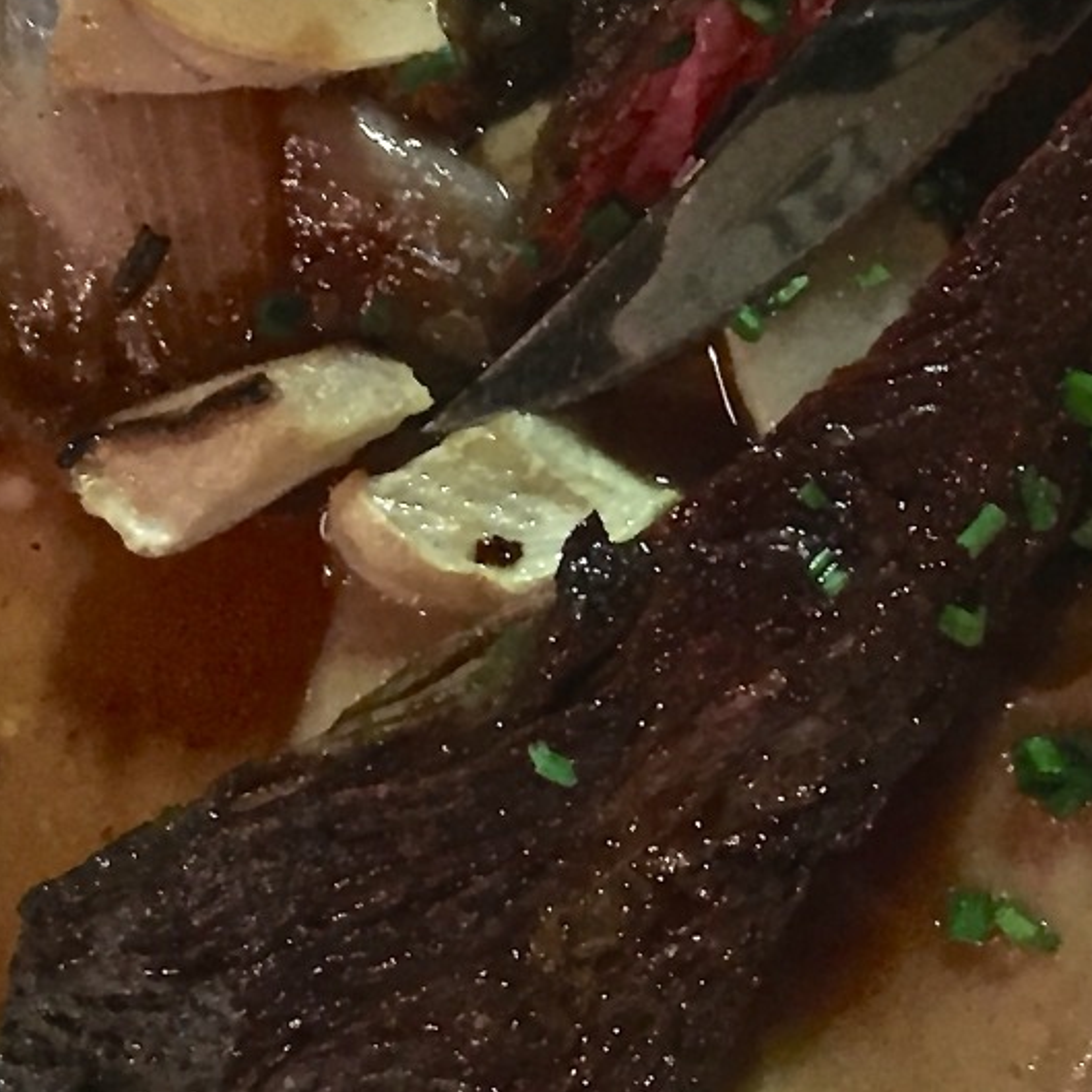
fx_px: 2213
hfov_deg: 27.4
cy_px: 233
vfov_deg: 27.2
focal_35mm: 62
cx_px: 780
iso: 1600
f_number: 2.2
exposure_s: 1/15
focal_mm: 4.15
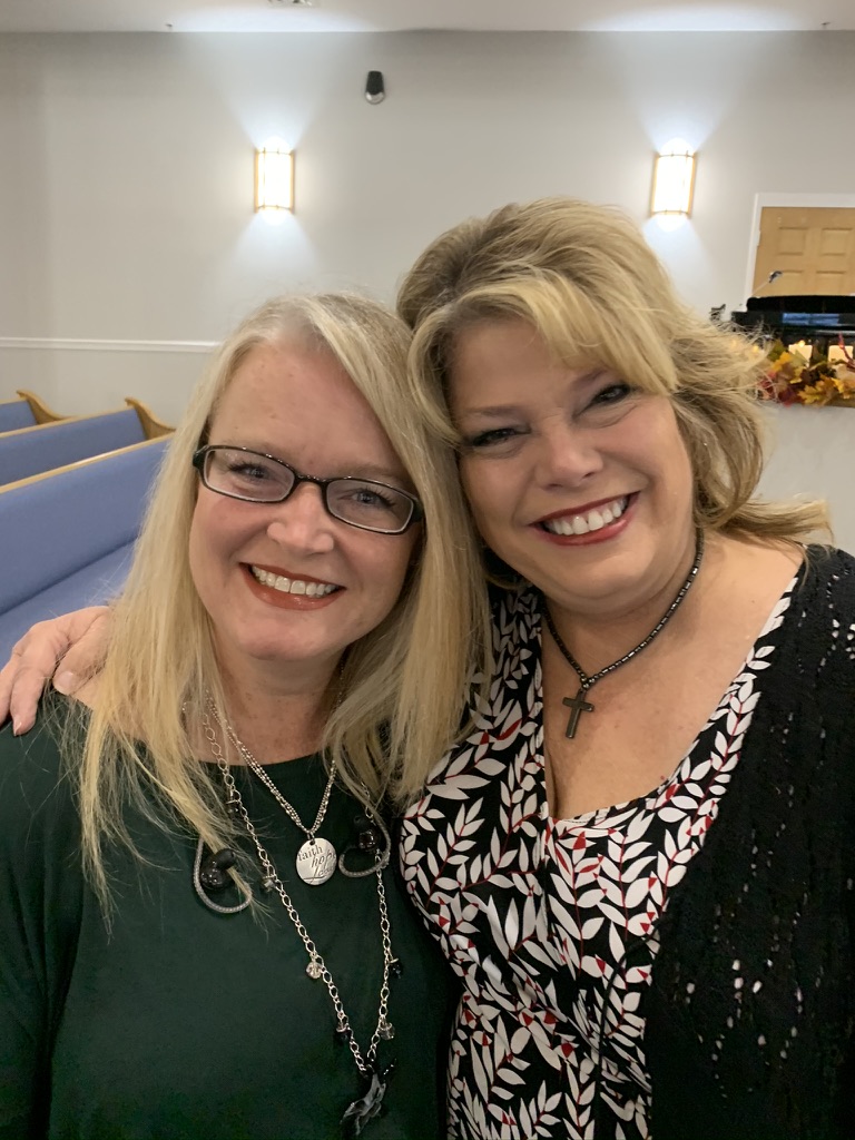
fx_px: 856
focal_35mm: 26
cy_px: 570
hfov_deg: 53.1
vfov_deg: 67.3
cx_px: 428
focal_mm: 4.25
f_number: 1.8
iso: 640
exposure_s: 1/30
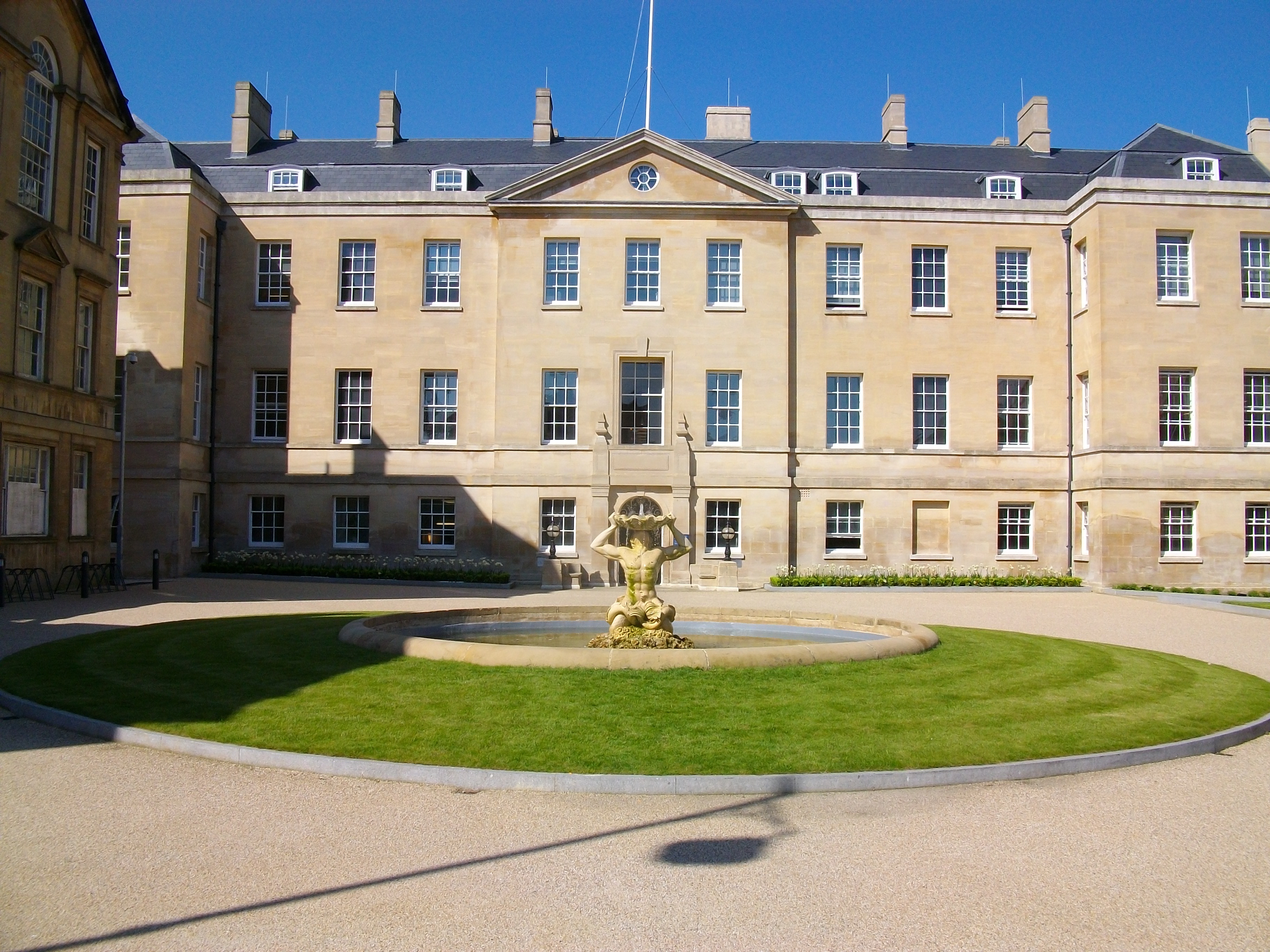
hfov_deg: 56.8
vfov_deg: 44.2
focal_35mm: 32
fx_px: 1174
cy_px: 476
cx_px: 635
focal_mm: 5.7
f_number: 5.5
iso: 80
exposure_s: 1/457
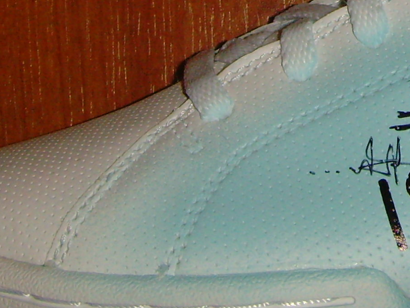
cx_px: 466
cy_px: -148
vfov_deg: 10.8
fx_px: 1563
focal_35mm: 132
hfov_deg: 14.5
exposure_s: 1/45
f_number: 3.5
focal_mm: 6.6
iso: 200
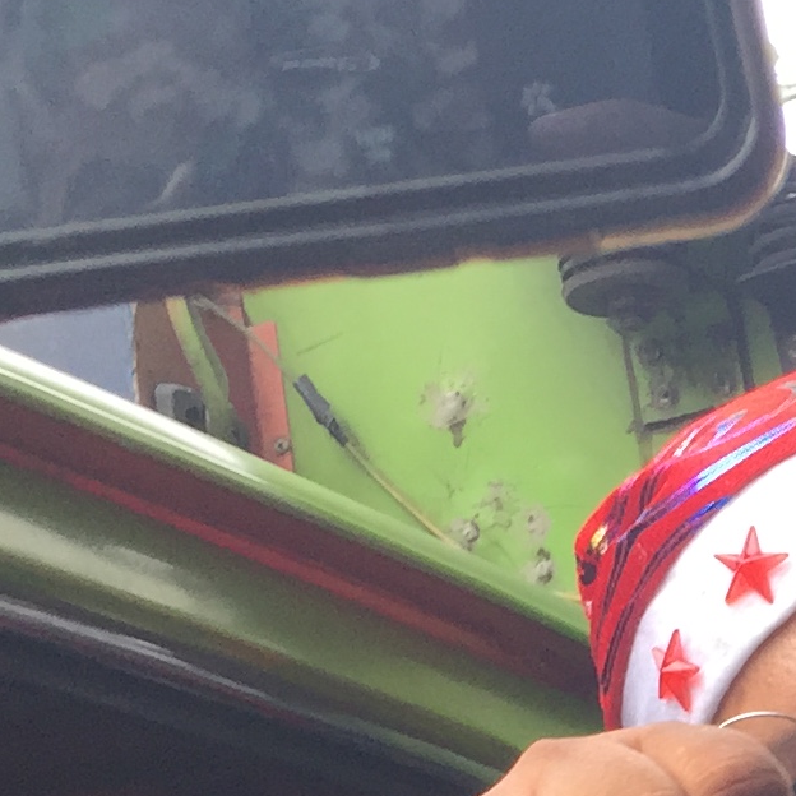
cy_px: 1550
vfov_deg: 11.8
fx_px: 3486
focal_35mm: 134
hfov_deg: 12.0
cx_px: 1441
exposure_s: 1/165
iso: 32
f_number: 2.2
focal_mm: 4.15
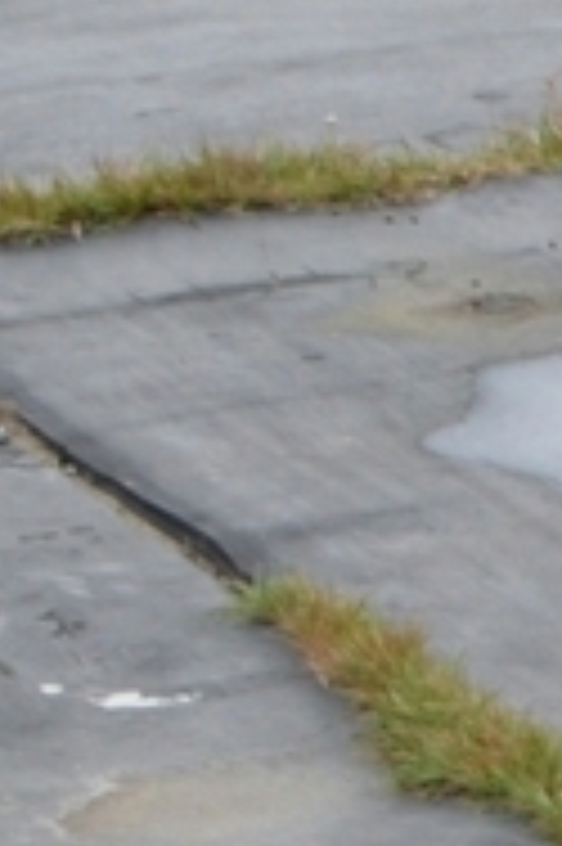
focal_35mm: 284
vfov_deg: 7.3
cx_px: 2994
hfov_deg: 4.1
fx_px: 6662
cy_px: 297
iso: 400
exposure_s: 1/100
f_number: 5
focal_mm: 22
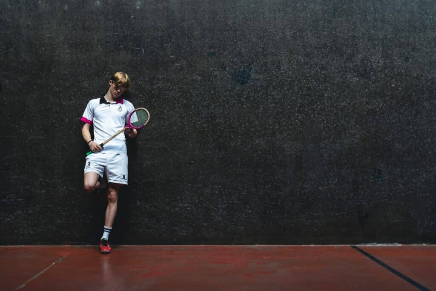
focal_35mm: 50
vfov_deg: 27.0
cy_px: 146
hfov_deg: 39.6
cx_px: 218
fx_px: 606
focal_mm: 50
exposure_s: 1/200
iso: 160
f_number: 2.8
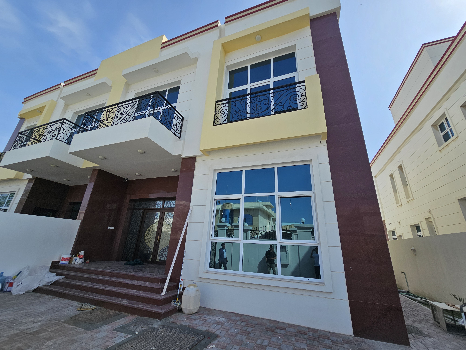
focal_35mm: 13
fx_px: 175
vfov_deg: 89.9
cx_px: 233
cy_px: 175
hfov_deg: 106.2
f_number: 2.2
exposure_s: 1/2812
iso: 50
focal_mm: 2.2
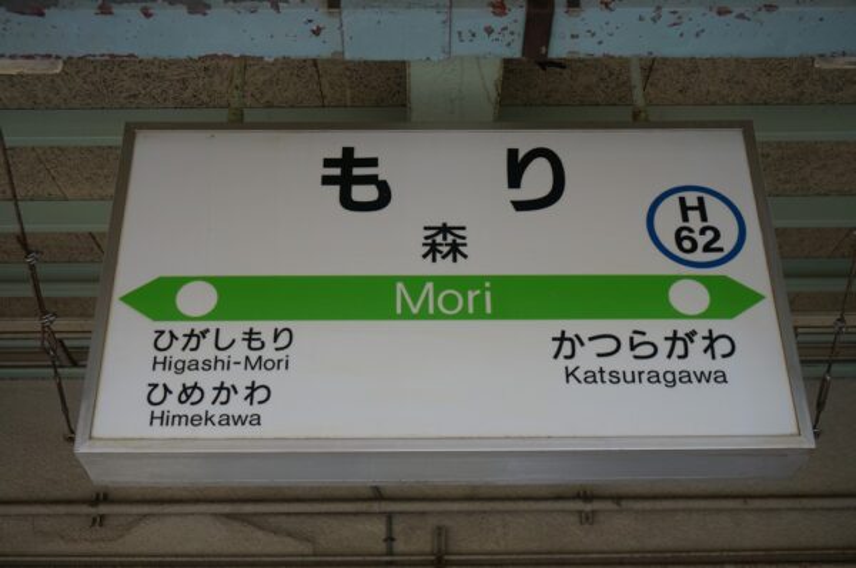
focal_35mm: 48
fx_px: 1139
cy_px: 284
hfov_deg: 41.2
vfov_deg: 28.0
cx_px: 428
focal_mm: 32
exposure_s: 1/60
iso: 125
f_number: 5
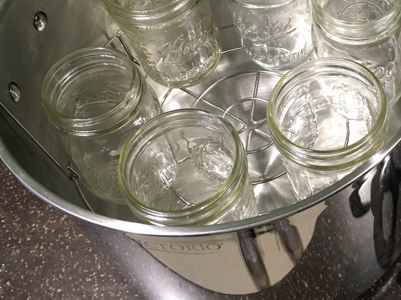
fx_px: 648
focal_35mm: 56
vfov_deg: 26.0
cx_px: 313
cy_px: 101
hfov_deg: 33.5
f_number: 2.2
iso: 200
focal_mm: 4.15
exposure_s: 1/24
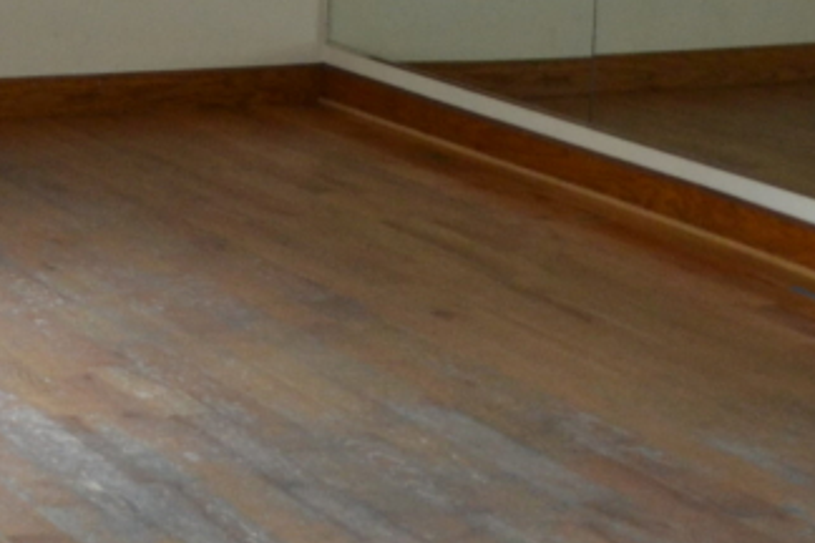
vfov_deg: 9.8
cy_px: 88
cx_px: -133
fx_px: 3147
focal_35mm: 139
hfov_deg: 14.3
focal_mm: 20
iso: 800
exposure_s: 1/15
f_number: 3.8
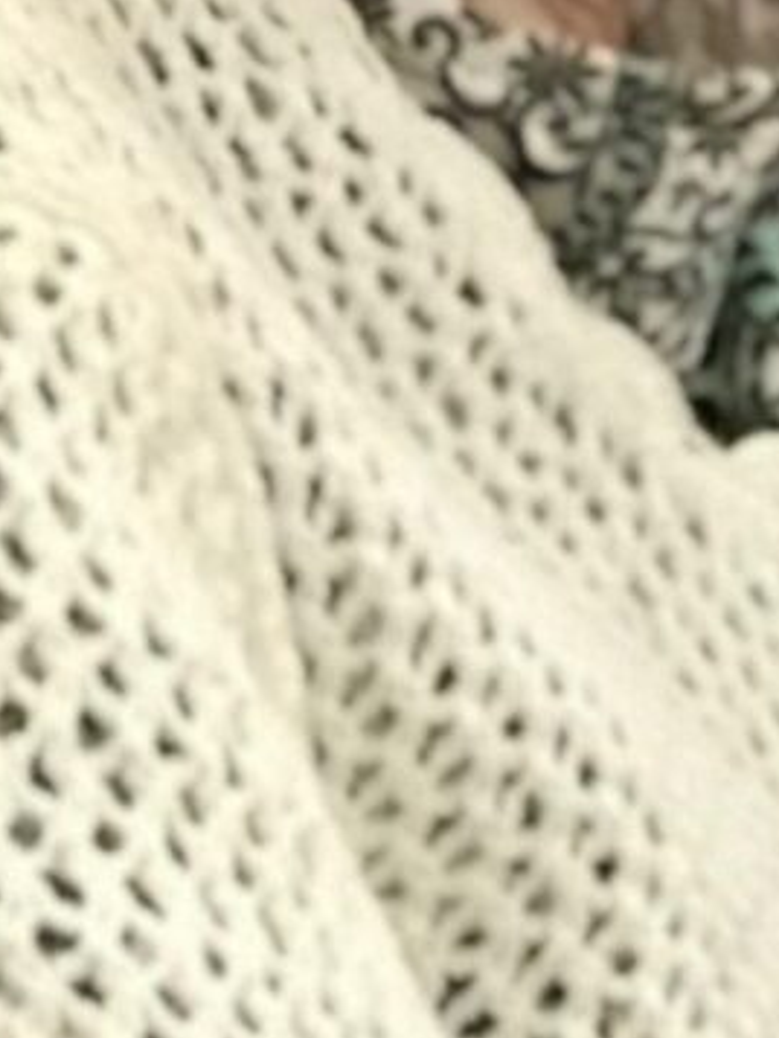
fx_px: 9806
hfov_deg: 4.5
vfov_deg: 6.0
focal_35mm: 327
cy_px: -79
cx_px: 288
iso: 640
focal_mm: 6.6
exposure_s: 1/60
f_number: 2.8
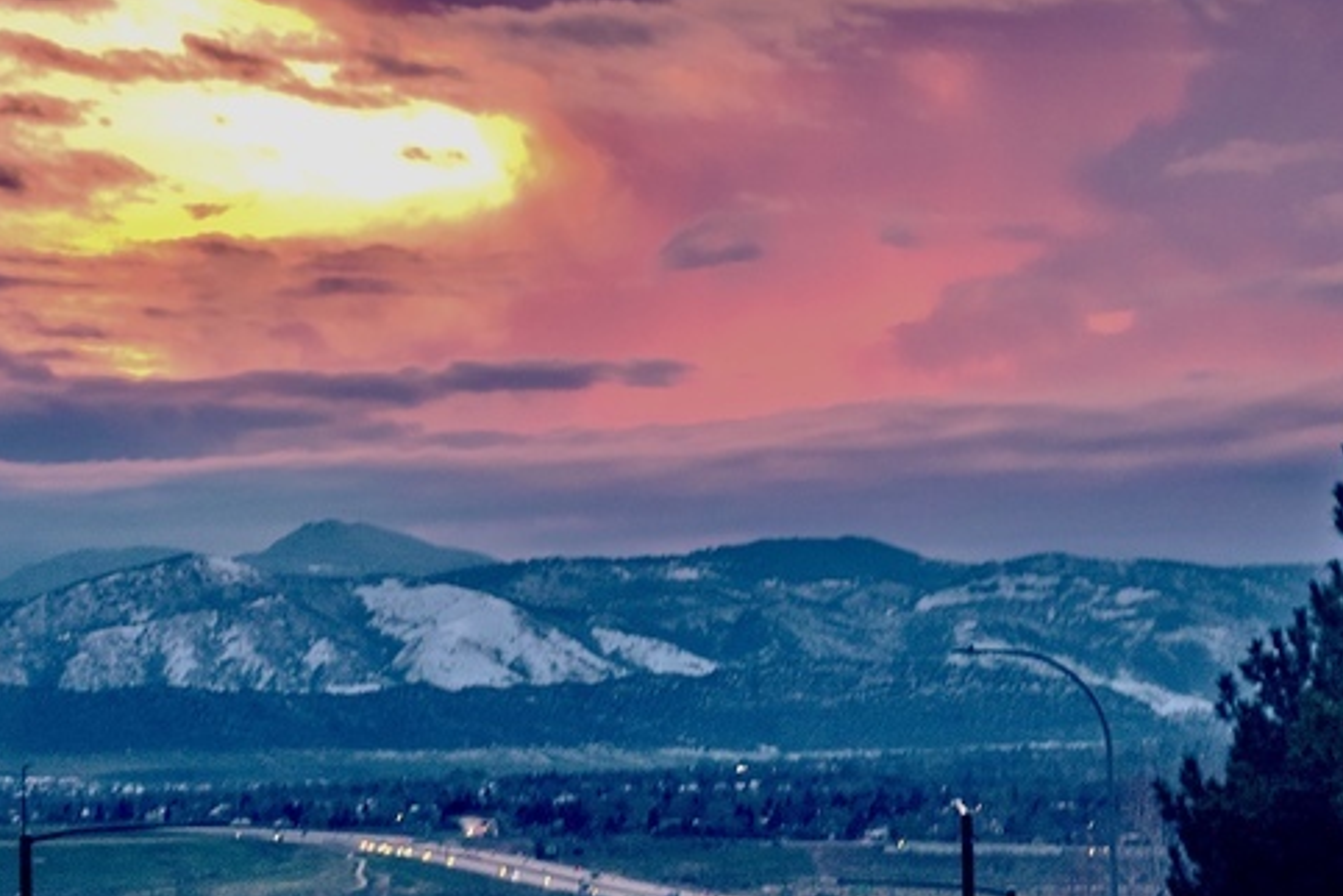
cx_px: 309
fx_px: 6043
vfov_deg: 8.5
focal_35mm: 162
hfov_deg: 12.6
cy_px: 515
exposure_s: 1/100
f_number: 5
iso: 1100
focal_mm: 58
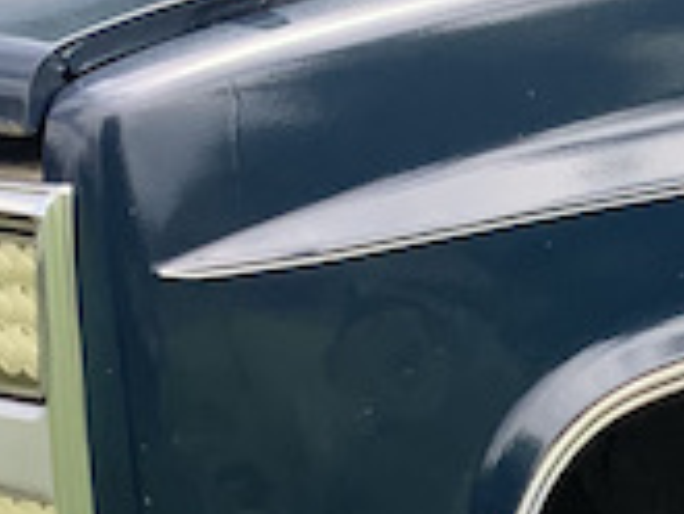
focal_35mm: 180
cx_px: 850
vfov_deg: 8.3
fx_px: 3559
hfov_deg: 10.8
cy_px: 311
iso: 16
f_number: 1.8
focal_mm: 3
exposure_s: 1/380
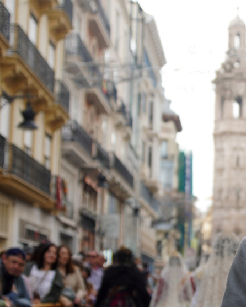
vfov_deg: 21.0
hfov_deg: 16.4
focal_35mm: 91
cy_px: 202
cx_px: 274
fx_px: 828
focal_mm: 30
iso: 100
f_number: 2.8
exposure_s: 1/400
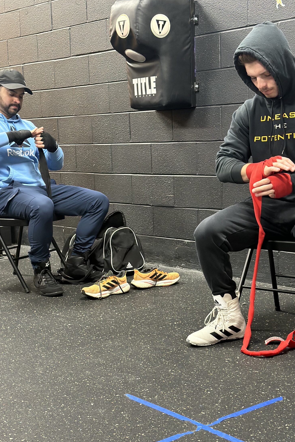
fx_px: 713
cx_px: 178
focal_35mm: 58
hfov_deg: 23.3
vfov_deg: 34.5
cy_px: 239
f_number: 1.78
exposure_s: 1/40
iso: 400
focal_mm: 6.86
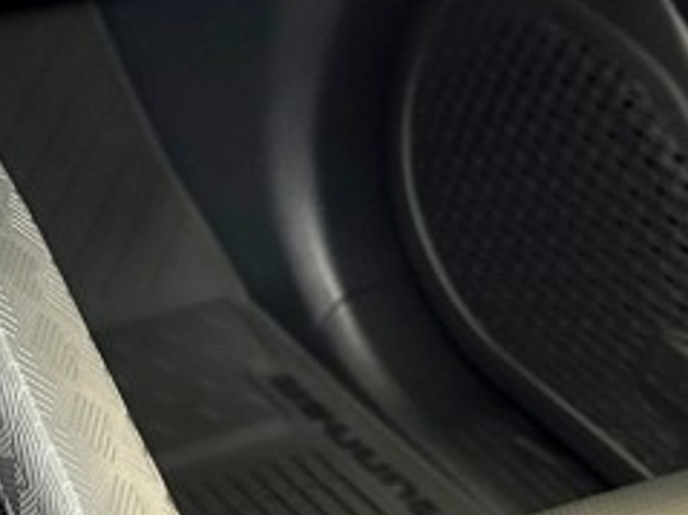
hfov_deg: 17.6
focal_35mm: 103
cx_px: -256
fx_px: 2046
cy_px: 325
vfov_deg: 14.3
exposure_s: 1/38
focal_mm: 6.86
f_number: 1.78
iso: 1000
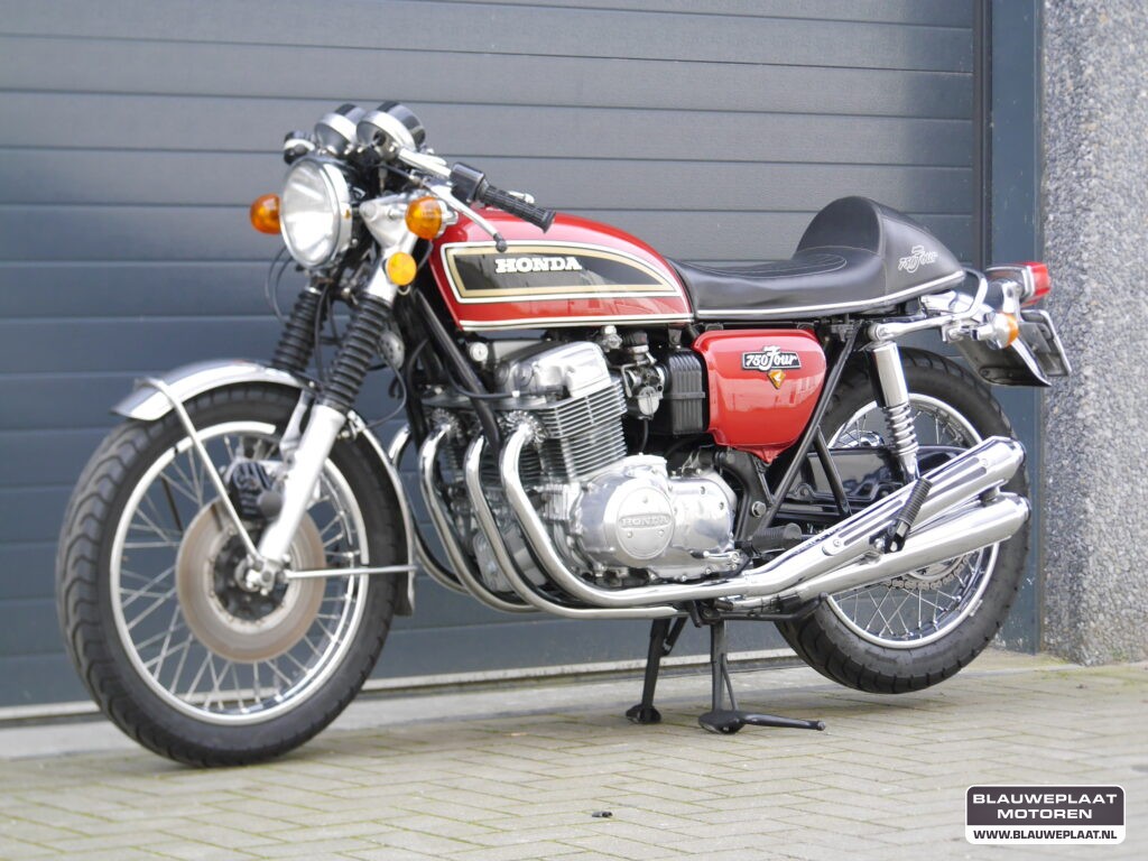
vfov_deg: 12.0
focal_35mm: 124
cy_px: 430
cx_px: 574
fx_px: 4112
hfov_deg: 15.9
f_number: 5
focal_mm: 62
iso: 500
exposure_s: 1/125
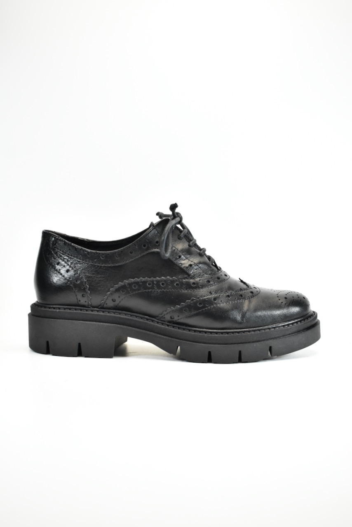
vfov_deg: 47.9
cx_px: 176
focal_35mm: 40
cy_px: 264
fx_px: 594
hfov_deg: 33.0
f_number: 5.6
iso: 1600
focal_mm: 27
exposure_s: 1/500
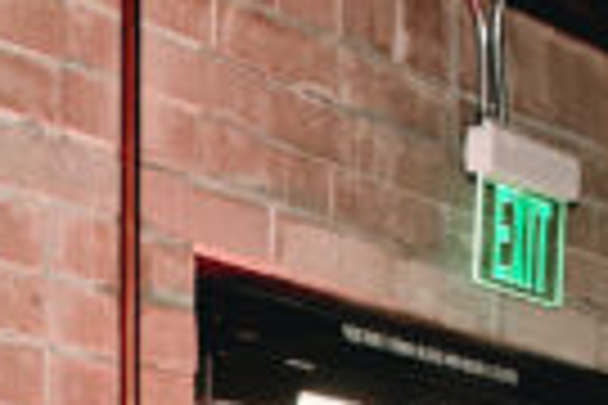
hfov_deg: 10.7
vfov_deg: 7.1
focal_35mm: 182
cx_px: -419
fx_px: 3074
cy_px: 983
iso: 320
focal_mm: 24
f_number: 2.8
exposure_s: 1/125
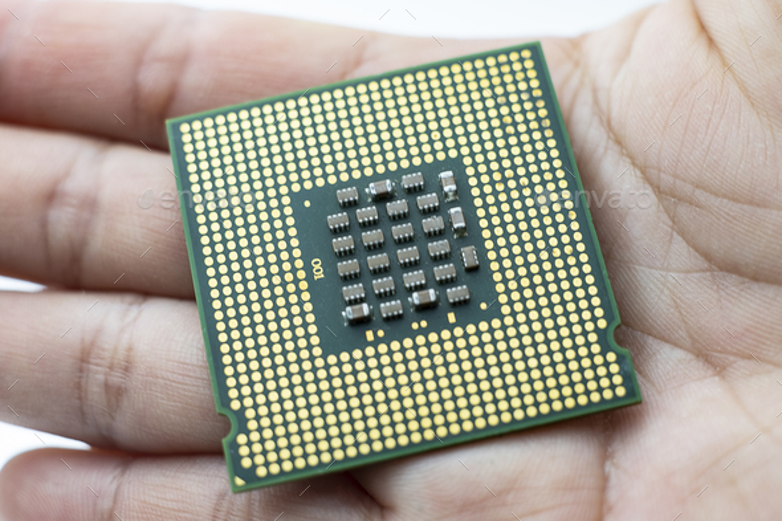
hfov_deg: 37.5
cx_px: 391
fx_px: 1151
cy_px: 260
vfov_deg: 25.5
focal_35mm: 53
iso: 200
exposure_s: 1/60
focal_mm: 35
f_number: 4
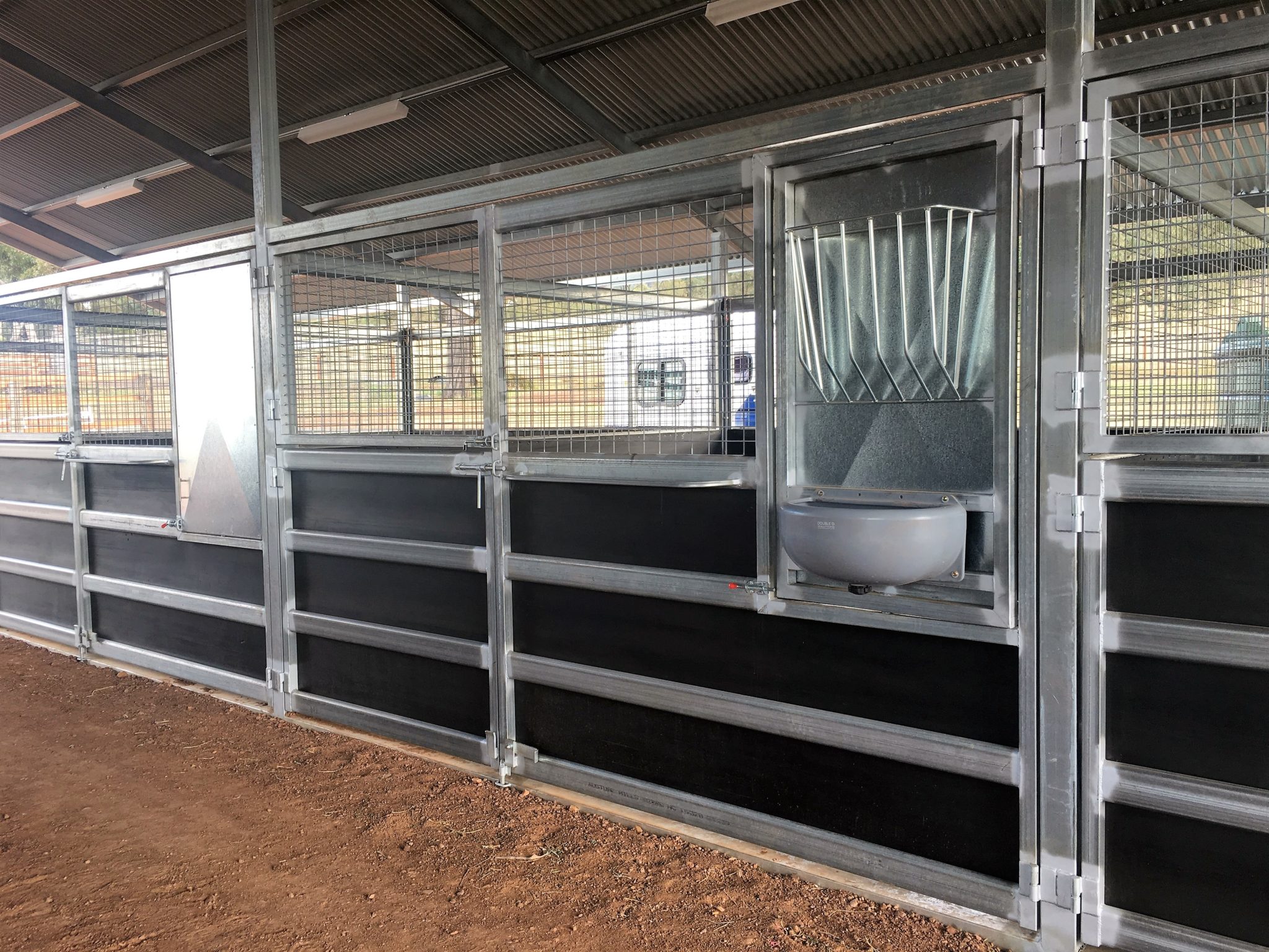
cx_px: 634
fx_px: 1063
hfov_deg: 61.7
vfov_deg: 48.2
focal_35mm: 29
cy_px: 476
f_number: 2.2
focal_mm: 4.15
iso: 25
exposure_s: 1/33
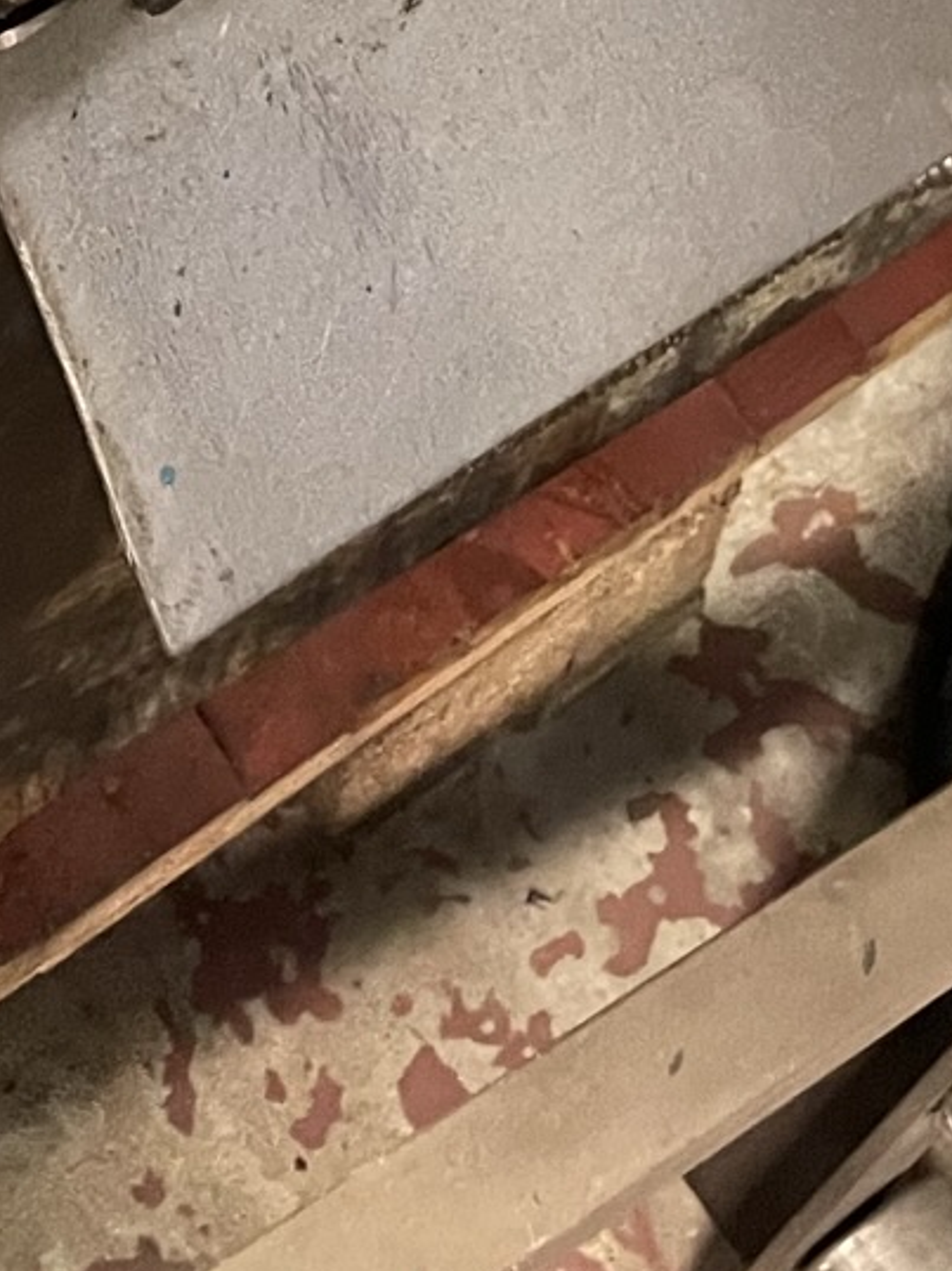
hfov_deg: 14.3
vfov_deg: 16.2
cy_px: -1115
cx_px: -283
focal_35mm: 99
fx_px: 3633
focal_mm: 4.2
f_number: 1.6
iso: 400
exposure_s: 1/33
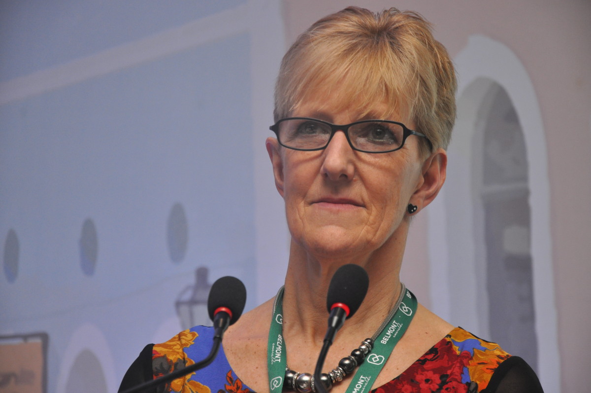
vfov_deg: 9.3
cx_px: 296
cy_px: 196
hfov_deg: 14.0
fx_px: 2410
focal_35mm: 147
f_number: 5.6
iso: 800
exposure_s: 1/60
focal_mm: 98
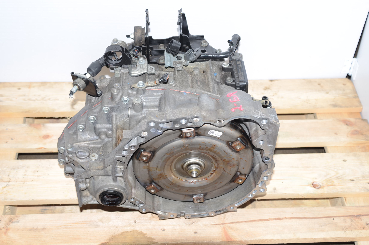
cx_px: 184
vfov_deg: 25.6
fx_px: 537
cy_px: 122
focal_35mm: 52
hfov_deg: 37.9
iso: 100
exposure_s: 1/100
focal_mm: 35
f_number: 4.5
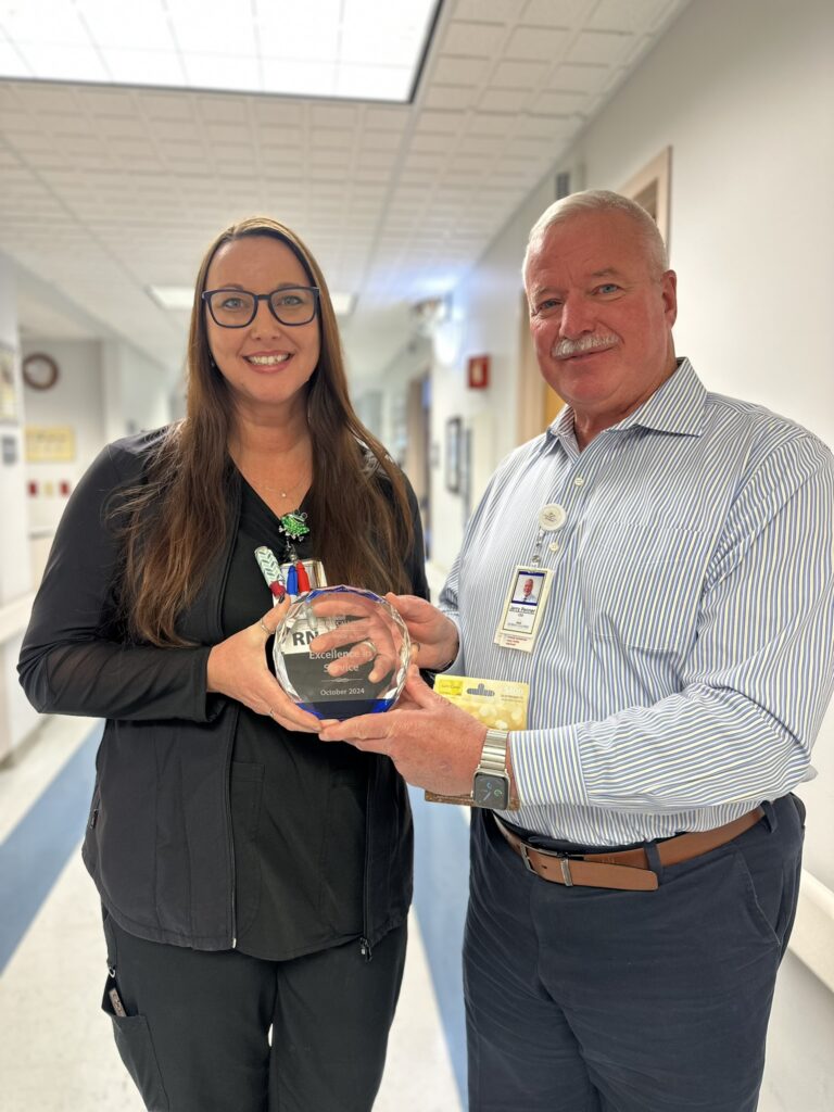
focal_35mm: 24
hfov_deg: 56.8
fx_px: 771
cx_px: 417
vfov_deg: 71.6
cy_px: 556
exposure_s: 1/60
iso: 125
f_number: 1.78
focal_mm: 6.86
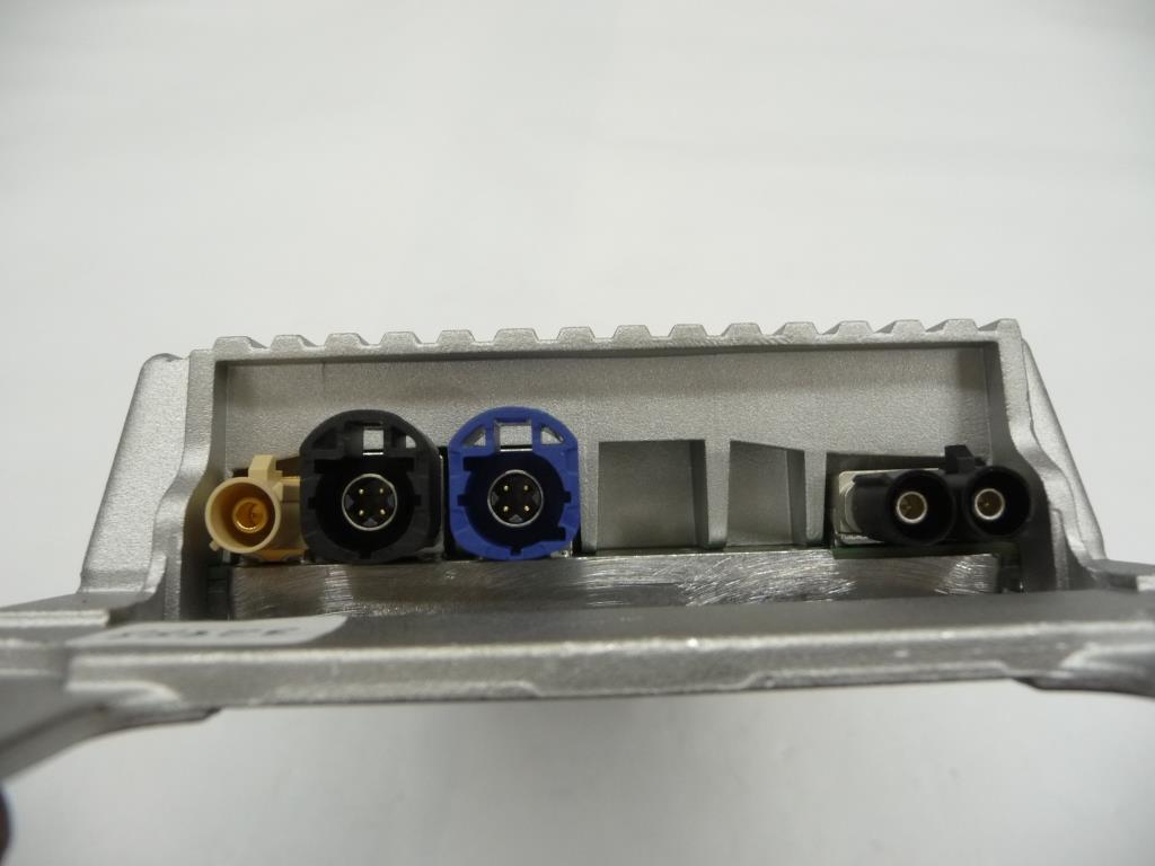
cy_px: 433
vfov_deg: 49.7
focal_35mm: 28
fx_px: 934
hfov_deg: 63.4
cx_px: 578
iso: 200
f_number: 3.3
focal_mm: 4.7
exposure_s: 1/30
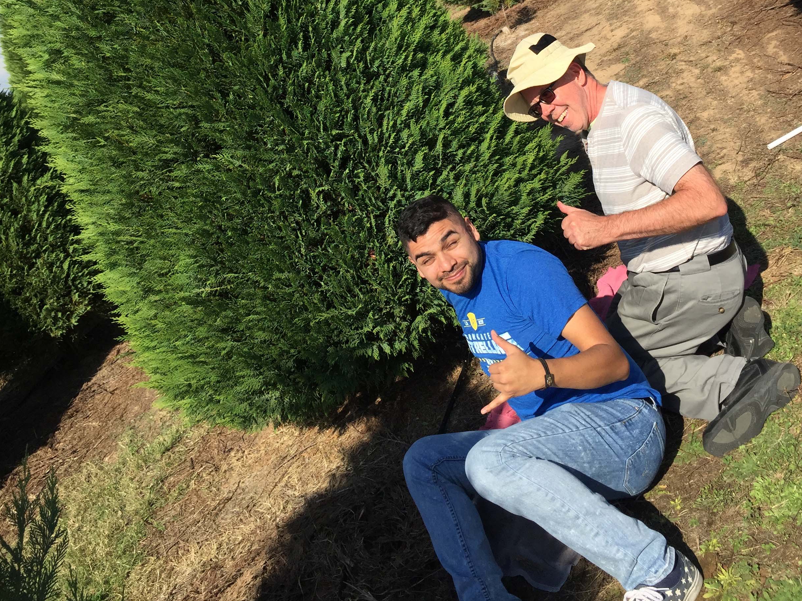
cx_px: 403
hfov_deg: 47.9
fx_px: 904
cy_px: 69
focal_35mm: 39
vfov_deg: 34.9
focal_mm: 4.15
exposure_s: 1/1980
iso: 32
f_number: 2.2
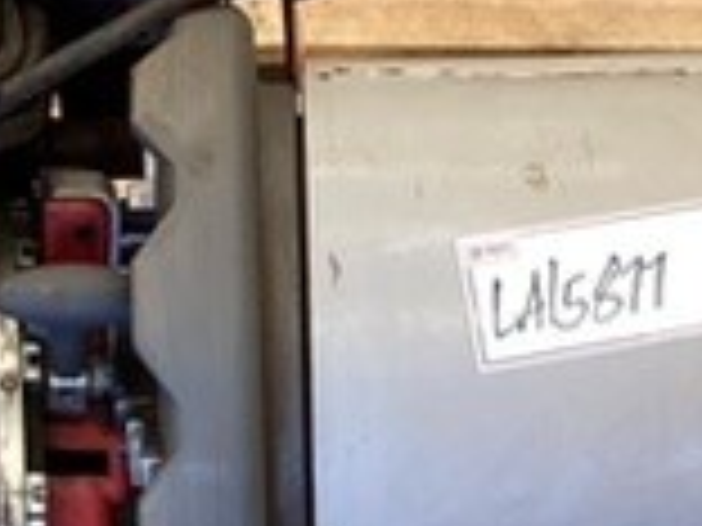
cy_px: 701
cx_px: 243
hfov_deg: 15.5
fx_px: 2576
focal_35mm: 127
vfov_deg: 11.3
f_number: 2.4
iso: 50
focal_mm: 3.3
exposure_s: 1/50
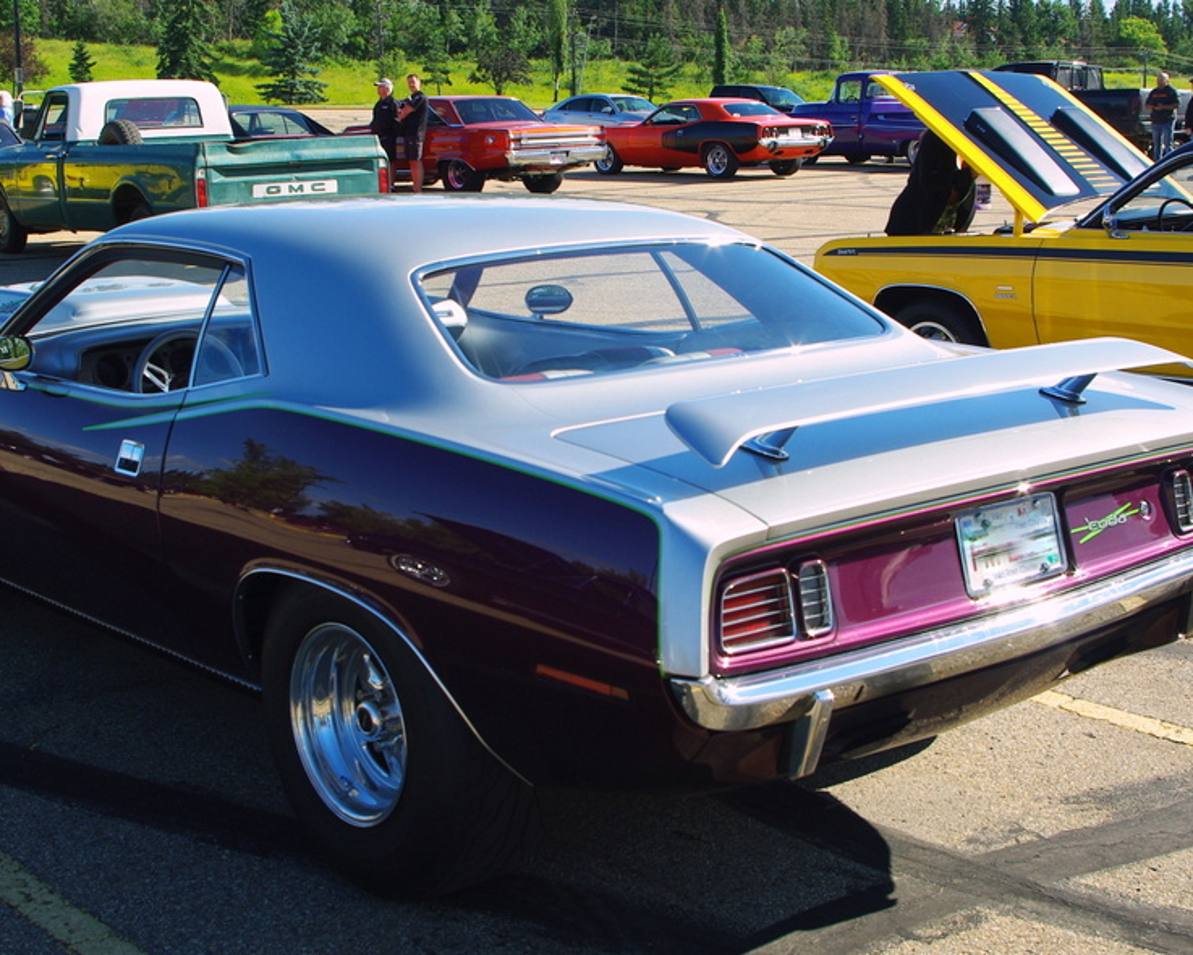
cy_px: 440
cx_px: 549
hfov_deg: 36.0
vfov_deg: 29.1
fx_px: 1837
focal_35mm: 52
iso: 100
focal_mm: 23.13
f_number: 8
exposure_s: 1/180
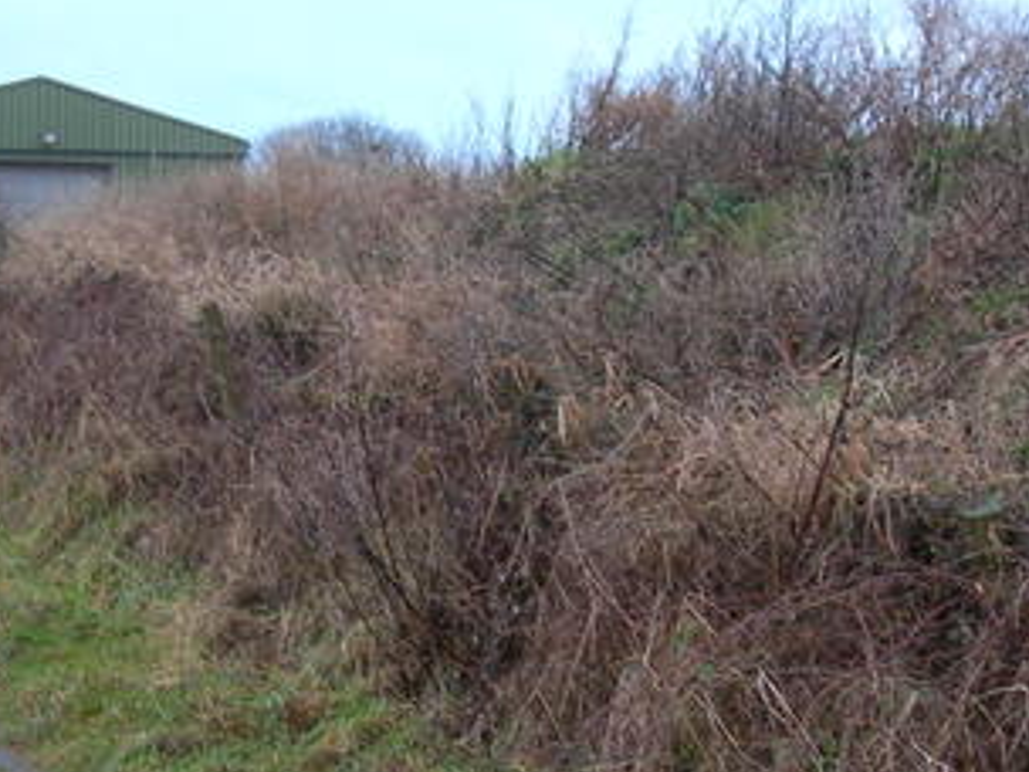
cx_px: 335
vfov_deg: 18.4
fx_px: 2378
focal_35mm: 80
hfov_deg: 24.3
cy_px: 528
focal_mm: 7.8
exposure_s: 1/37.7
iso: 50
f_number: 2.8
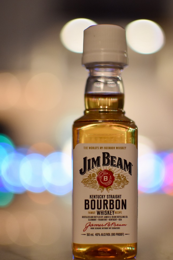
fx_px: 502
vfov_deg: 29.0
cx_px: 106
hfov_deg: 19.5
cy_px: 141
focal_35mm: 70
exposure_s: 1/160
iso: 1000
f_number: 1.8
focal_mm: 35
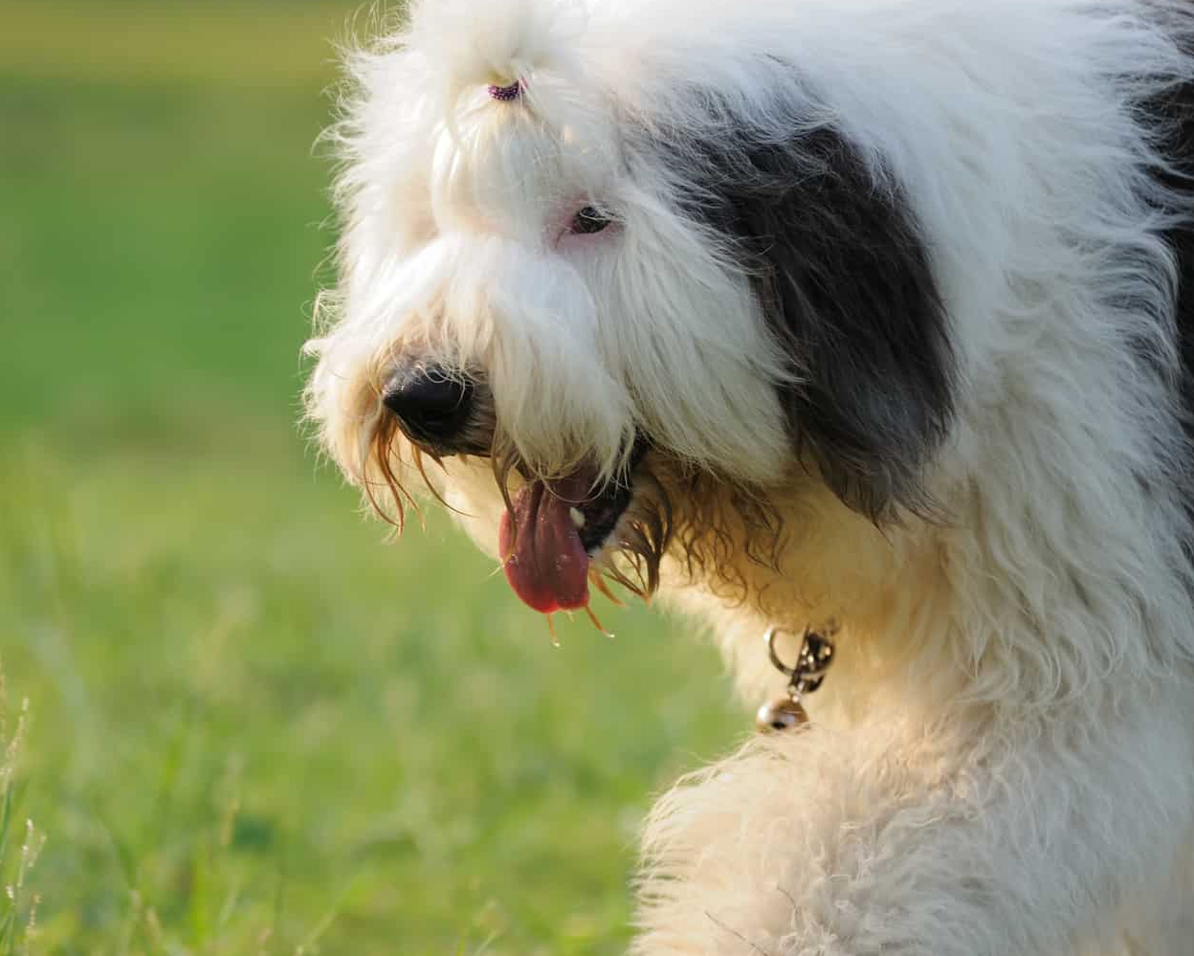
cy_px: 408
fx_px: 9579
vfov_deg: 5.7
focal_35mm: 271
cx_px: 585
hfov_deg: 7.1
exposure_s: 1/800
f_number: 4.5
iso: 400
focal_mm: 200
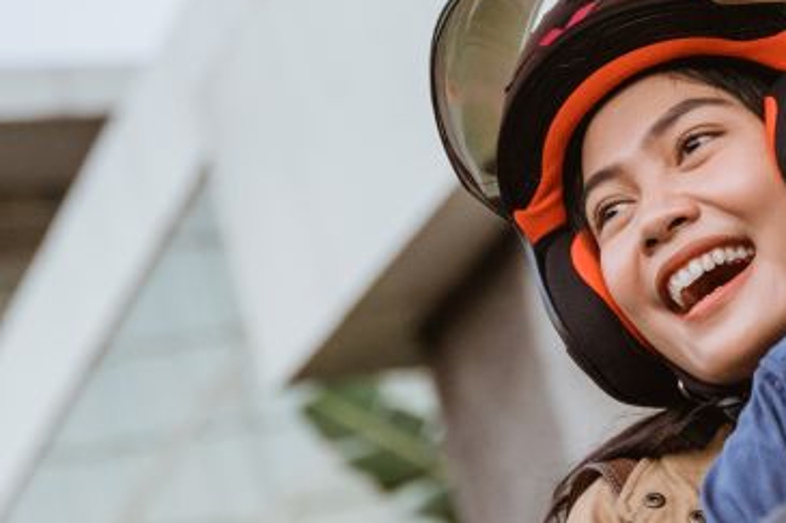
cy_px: 452
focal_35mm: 170
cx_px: 646
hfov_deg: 12.0
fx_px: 3710
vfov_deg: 8.0
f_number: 2.8
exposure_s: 1/125
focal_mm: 50
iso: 1000
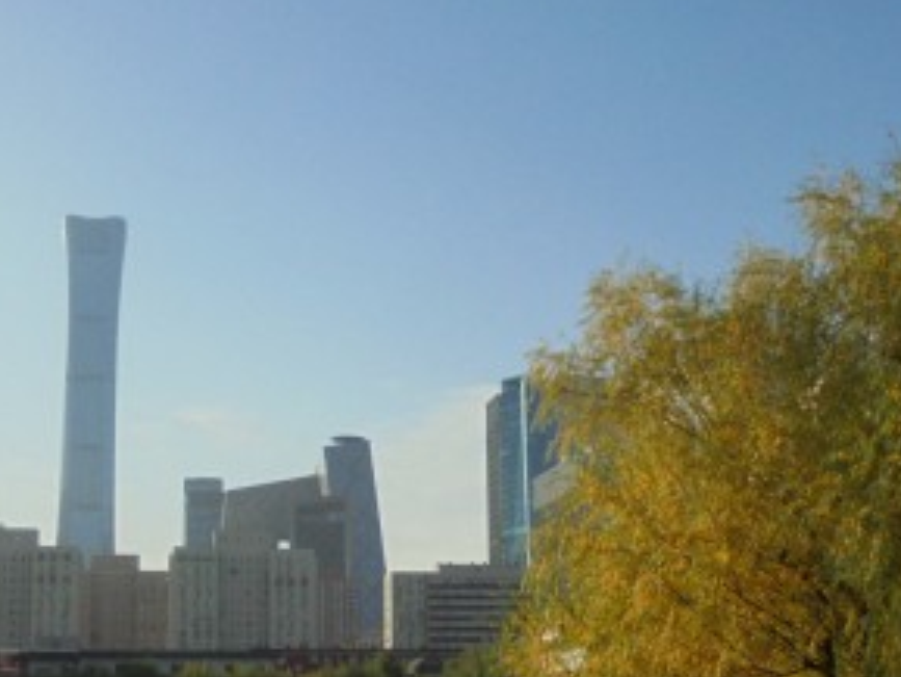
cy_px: 465
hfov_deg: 35.3
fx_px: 1406
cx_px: 327
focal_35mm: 54
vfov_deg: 26.9
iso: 200
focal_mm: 4.6
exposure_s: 1/250
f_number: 11.5
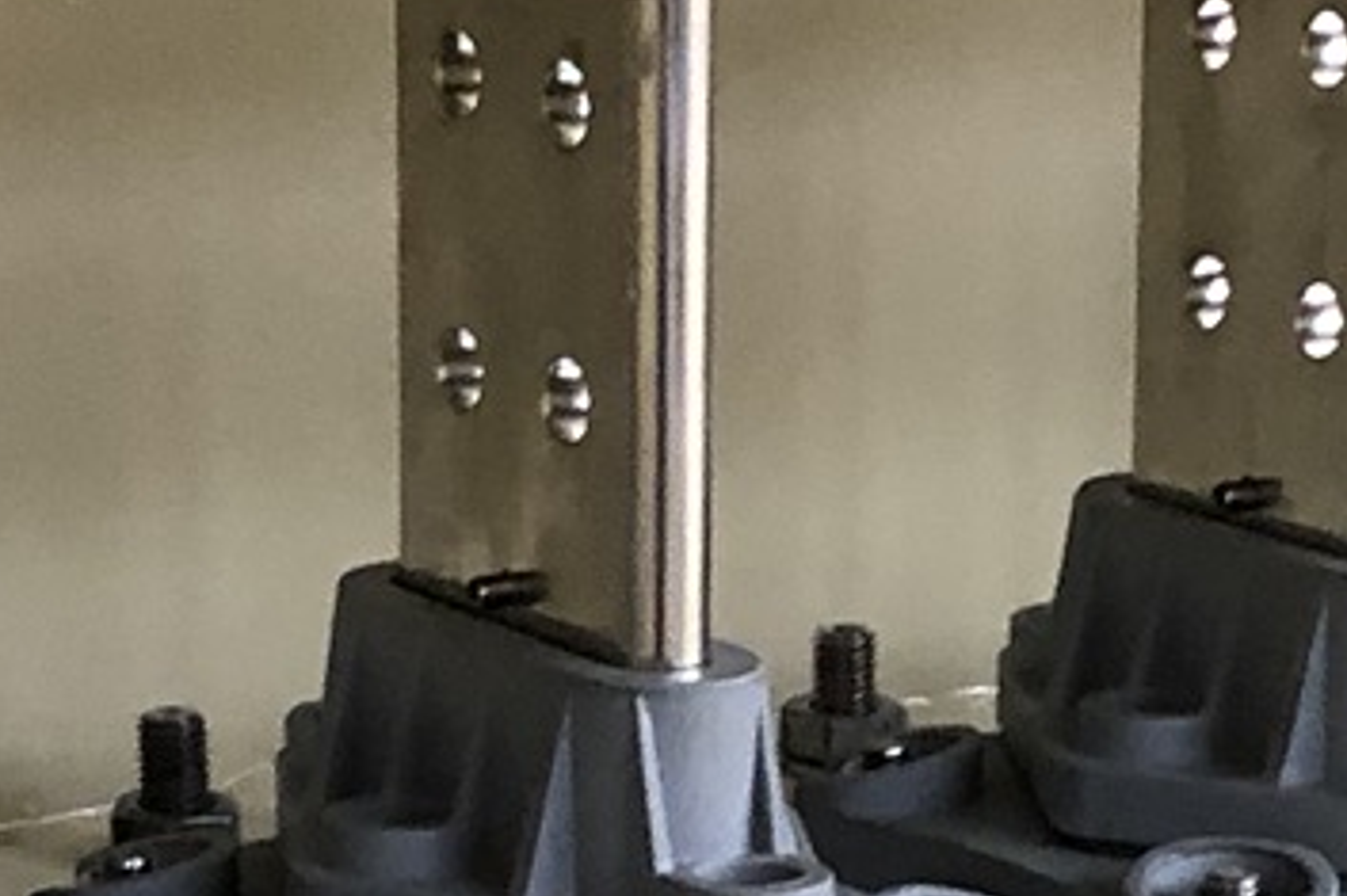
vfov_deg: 7.9
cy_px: 1392
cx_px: 1114
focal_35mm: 169
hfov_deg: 12.1
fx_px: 6320
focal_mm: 4
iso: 80
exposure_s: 1/15
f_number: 1.8
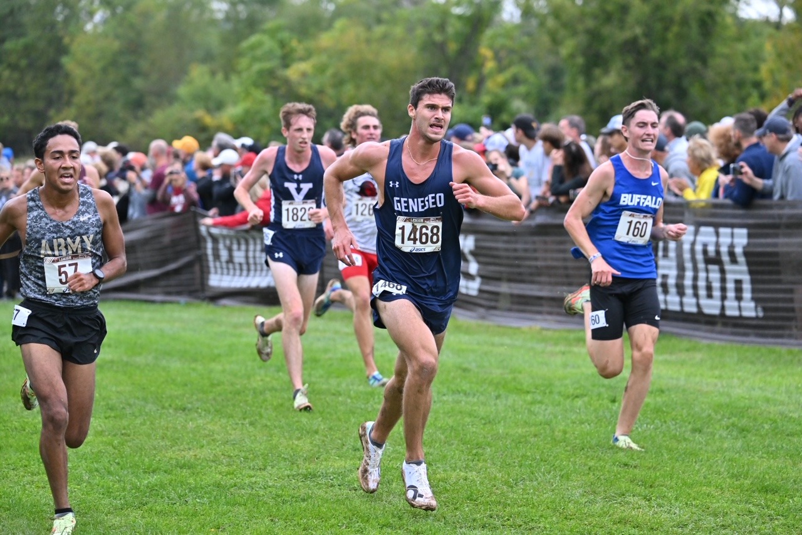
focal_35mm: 160
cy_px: 268
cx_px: 401
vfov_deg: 8.6
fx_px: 3565
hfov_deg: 12.8
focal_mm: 160
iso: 2800
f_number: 4.8
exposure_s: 1/2000
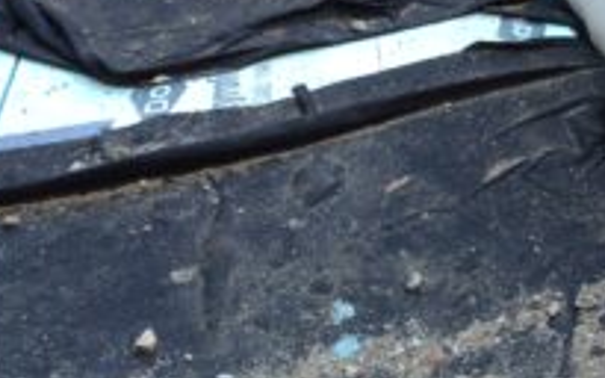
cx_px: 695
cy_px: -162
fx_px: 1319
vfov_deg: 15.3
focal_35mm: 80
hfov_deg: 23.9
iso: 64
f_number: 2.2
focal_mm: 4.15
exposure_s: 1/120
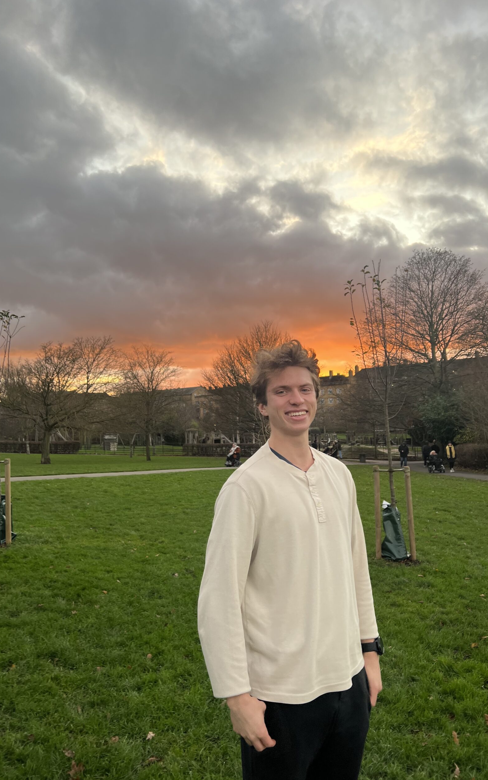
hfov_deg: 44.5
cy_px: 396
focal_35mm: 28
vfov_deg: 66.5
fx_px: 596
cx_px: 264
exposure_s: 1/130
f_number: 1.5
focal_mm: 5.7
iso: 32
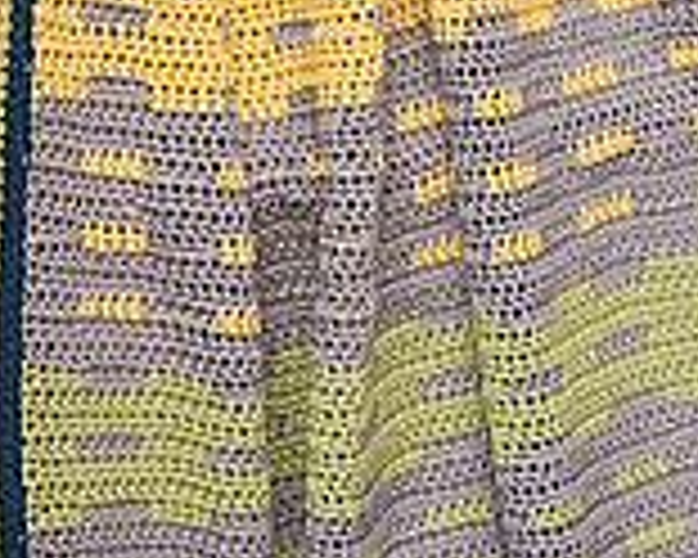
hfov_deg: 12.7
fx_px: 3119
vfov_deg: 10.2
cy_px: 180
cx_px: 176
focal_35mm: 151
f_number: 5.6
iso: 400
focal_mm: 50
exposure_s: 1/125
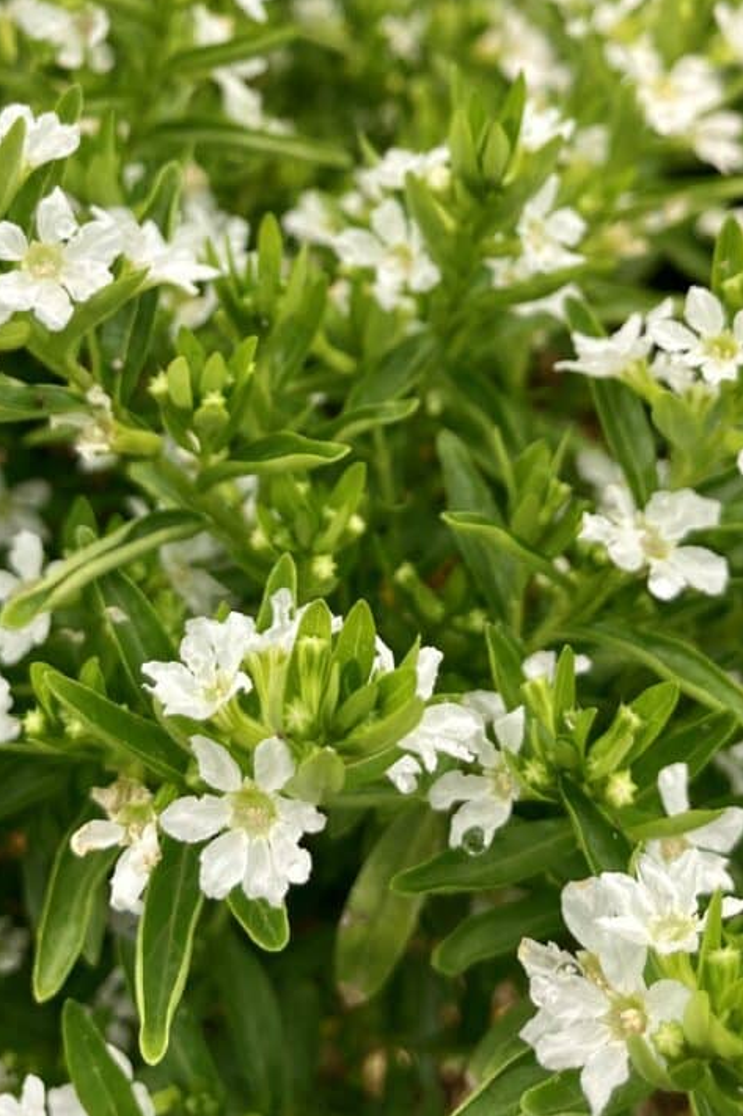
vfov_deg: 46.1
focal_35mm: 42
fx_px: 1301
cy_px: 437
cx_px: 344
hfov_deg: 31.9
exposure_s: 1/727
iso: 20
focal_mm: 3.99
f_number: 1.8
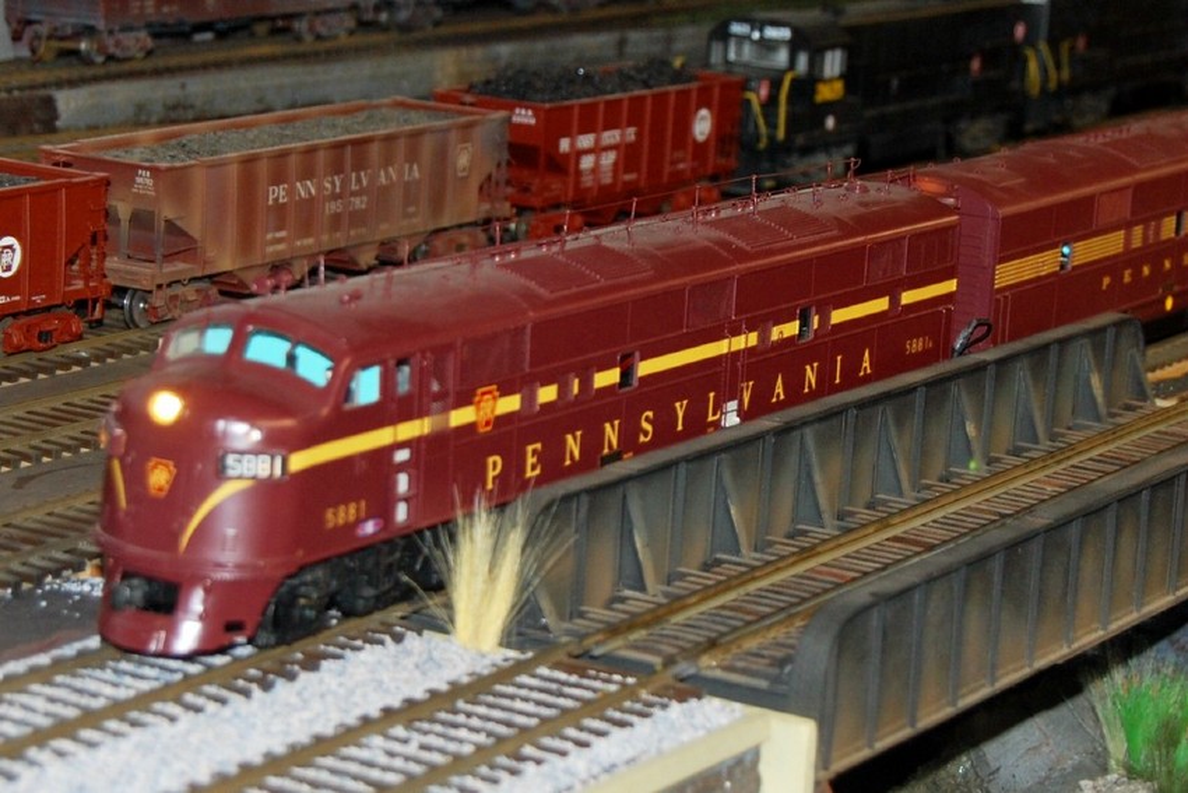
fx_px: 2079
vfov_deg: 21.6
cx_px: 594
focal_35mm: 63
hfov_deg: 31.9
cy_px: 396
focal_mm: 42
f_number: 5.3
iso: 400
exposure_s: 1/60
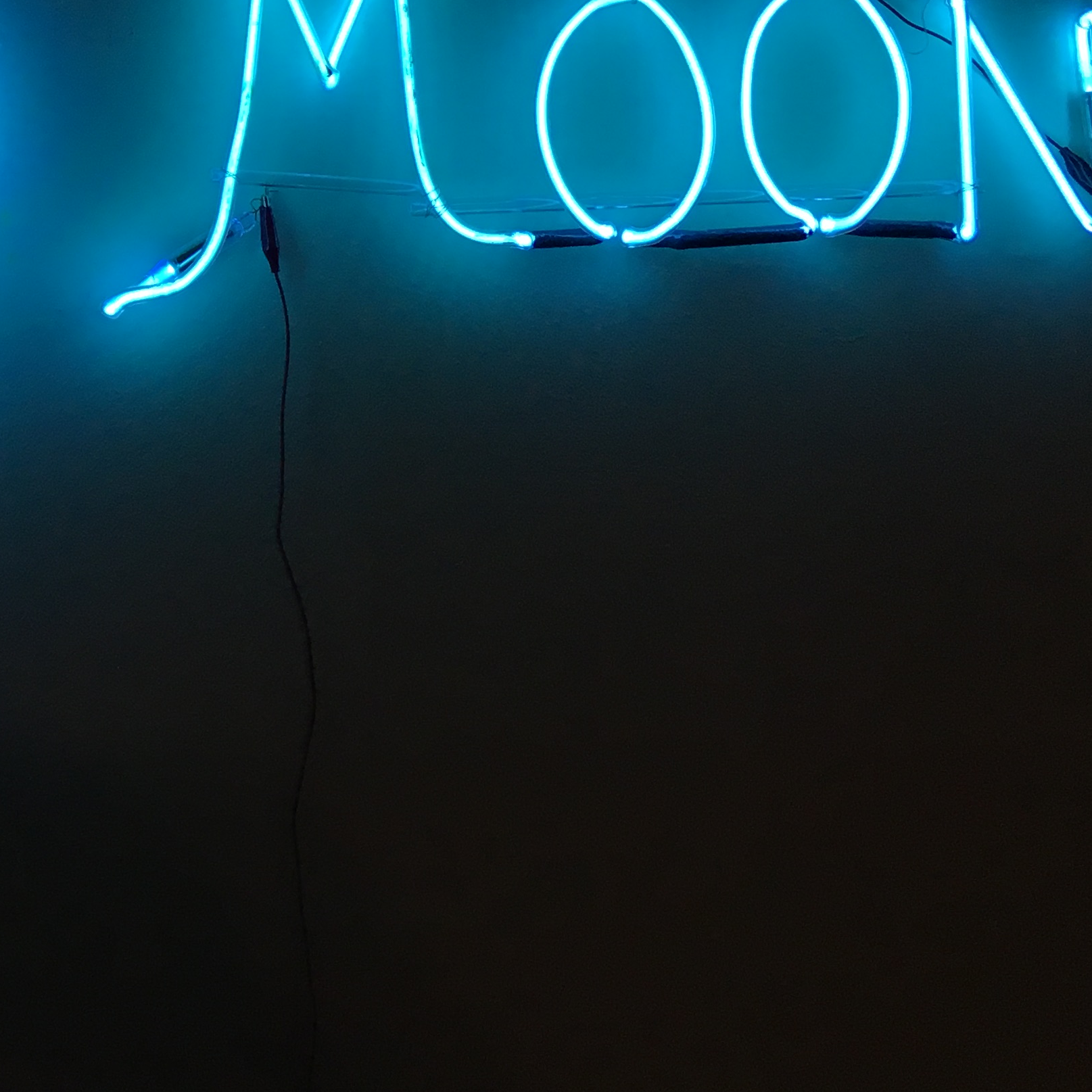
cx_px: -18
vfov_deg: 26.0
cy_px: 96
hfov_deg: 25.5
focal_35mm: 64
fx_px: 2284
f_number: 2.2
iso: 25
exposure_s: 1/30
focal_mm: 4.15
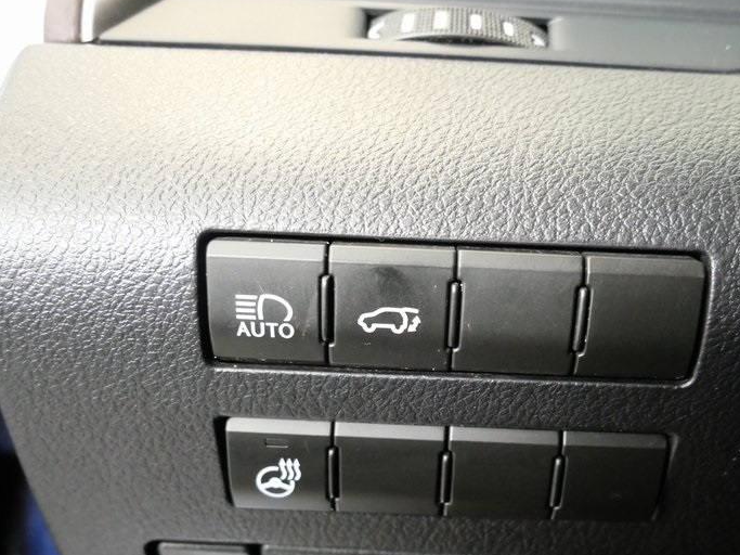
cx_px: 431
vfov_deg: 39.0
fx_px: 769
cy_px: 389
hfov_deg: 51.1
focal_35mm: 36
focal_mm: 12
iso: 3200
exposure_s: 1/50
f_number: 3.5
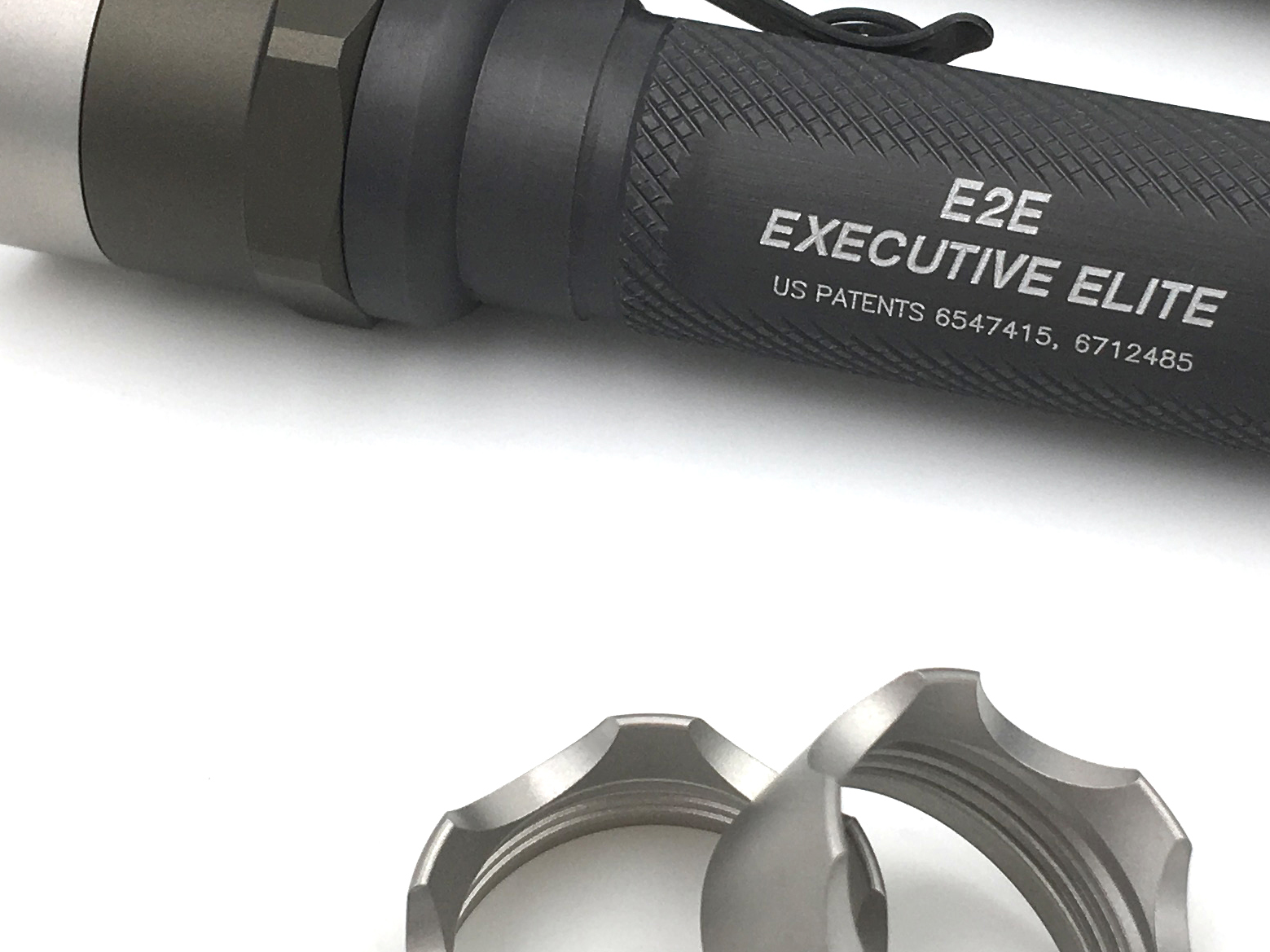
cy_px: 352
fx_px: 2751
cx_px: 750
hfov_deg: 25.9
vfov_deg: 19.6
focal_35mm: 75
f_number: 2.2
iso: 25
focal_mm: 4.15
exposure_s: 1/490
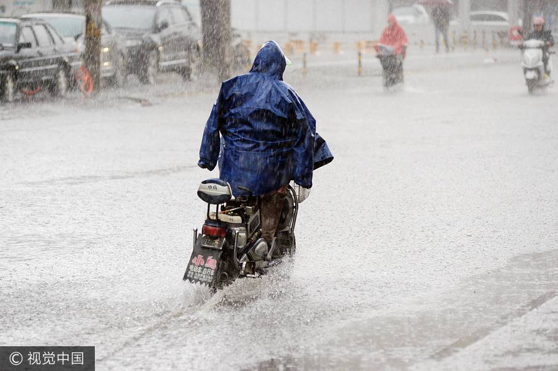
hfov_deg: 10.3
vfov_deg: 6.9
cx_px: 279
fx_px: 3098
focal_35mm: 200
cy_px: 186
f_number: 5
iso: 2500
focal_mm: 200
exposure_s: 1/320
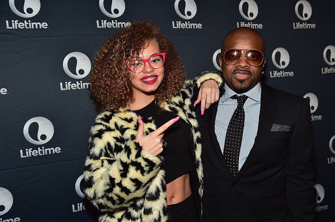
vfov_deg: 41.0
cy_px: 111
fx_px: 297
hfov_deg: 58.8
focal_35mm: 32
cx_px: 168
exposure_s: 1/60
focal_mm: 32
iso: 560
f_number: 4
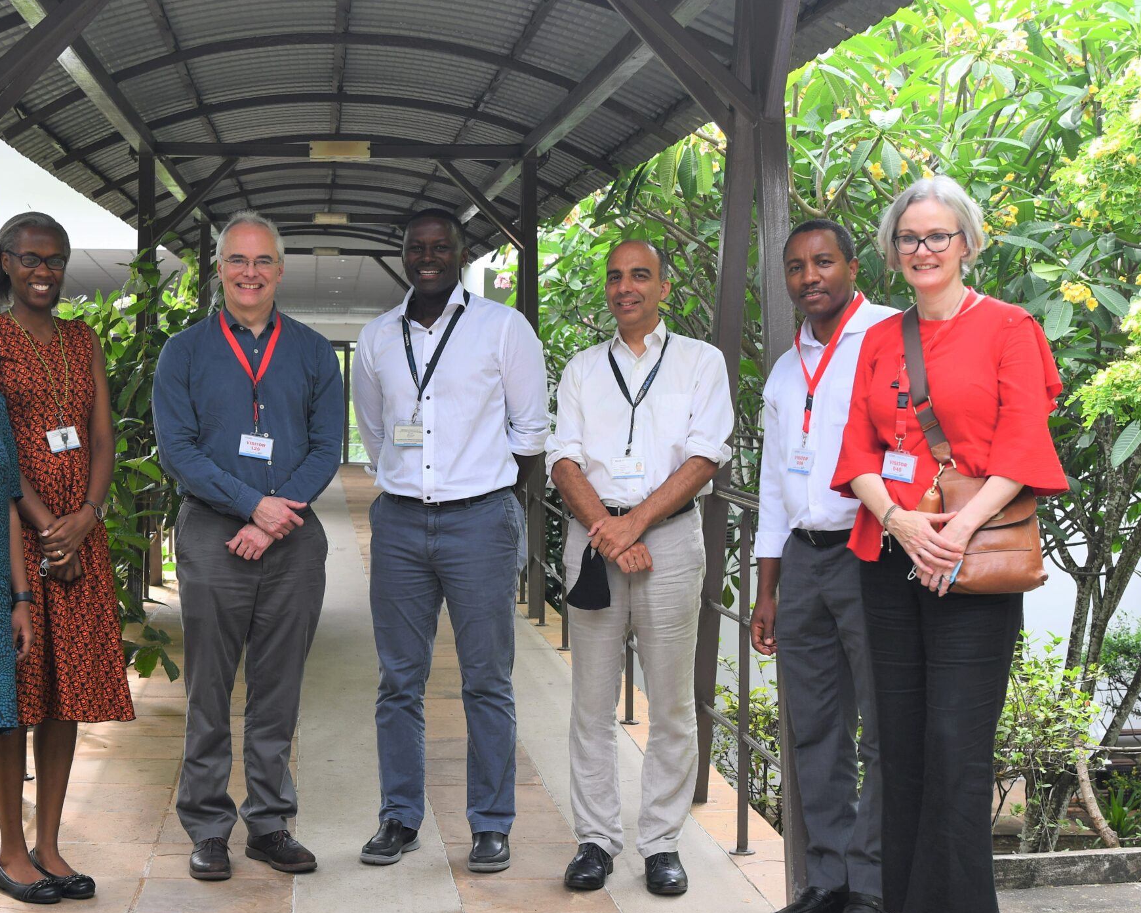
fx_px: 1959
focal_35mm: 58
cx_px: 402
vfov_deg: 26.2
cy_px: 535
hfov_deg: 32.3
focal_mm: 28
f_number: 4.5
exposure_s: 1/80
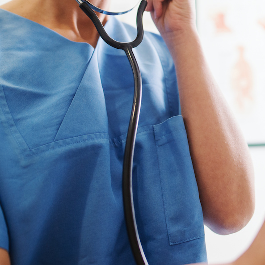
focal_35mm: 55
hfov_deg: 29.9
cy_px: 40
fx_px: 476
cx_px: 235
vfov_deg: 30.1
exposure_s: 1/100
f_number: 2
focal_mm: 20
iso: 400
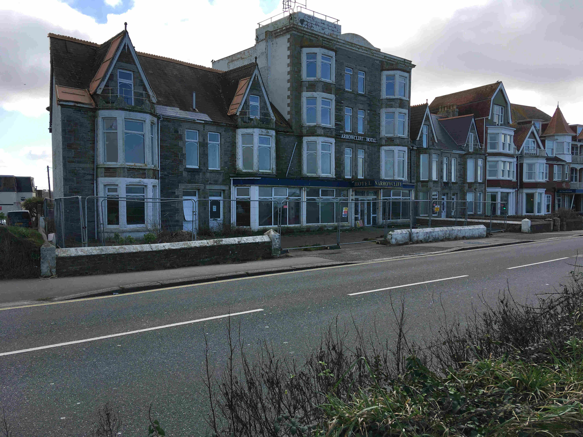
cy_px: 218
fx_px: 488
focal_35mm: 29
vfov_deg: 48.2
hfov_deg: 61.7
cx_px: 292
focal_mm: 4.15
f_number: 2.2
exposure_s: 1/699
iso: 25
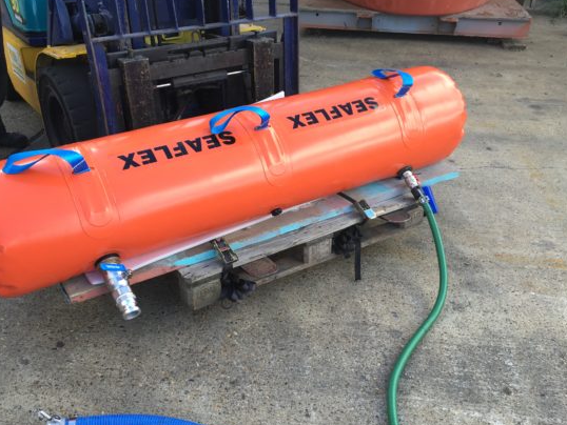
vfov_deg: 40.7
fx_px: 574
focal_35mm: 35
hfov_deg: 52.6
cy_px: 240
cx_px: 264
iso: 25
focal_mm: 4.15
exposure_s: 1/127
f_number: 2.2
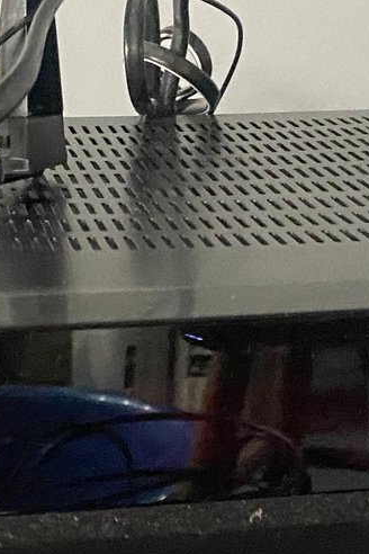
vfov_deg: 18.3
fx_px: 1691
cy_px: 492
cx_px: 248
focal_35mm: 110
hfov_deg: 12.4
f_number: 1.8
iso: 800
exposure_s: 1/30
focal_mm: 4.25
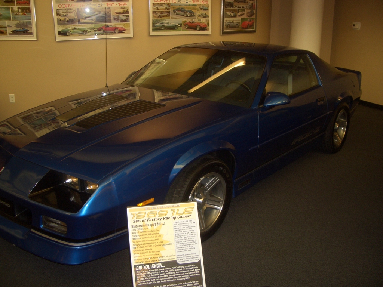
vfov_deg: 40.7
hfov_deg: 52.6
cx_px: 192
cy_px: 144
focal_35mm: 35
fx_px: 387
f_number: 2.6
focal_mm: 5.8
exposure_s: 1/60
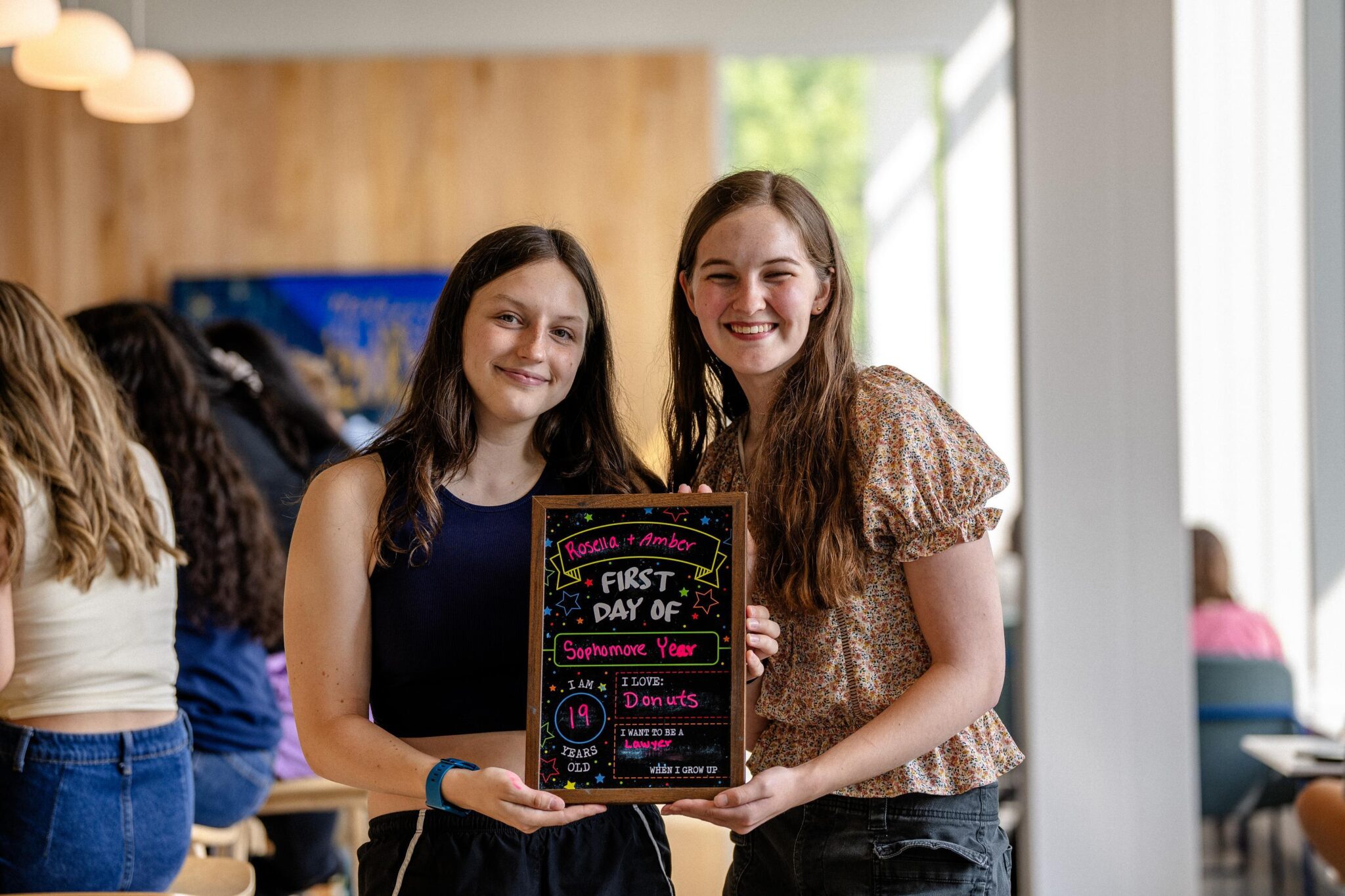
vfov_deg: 13.2
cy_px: 448
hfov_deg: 19.6
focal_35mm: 104
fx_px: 3885
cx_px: 672
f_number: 2.8
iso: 125
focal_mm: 104
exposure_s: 1/125
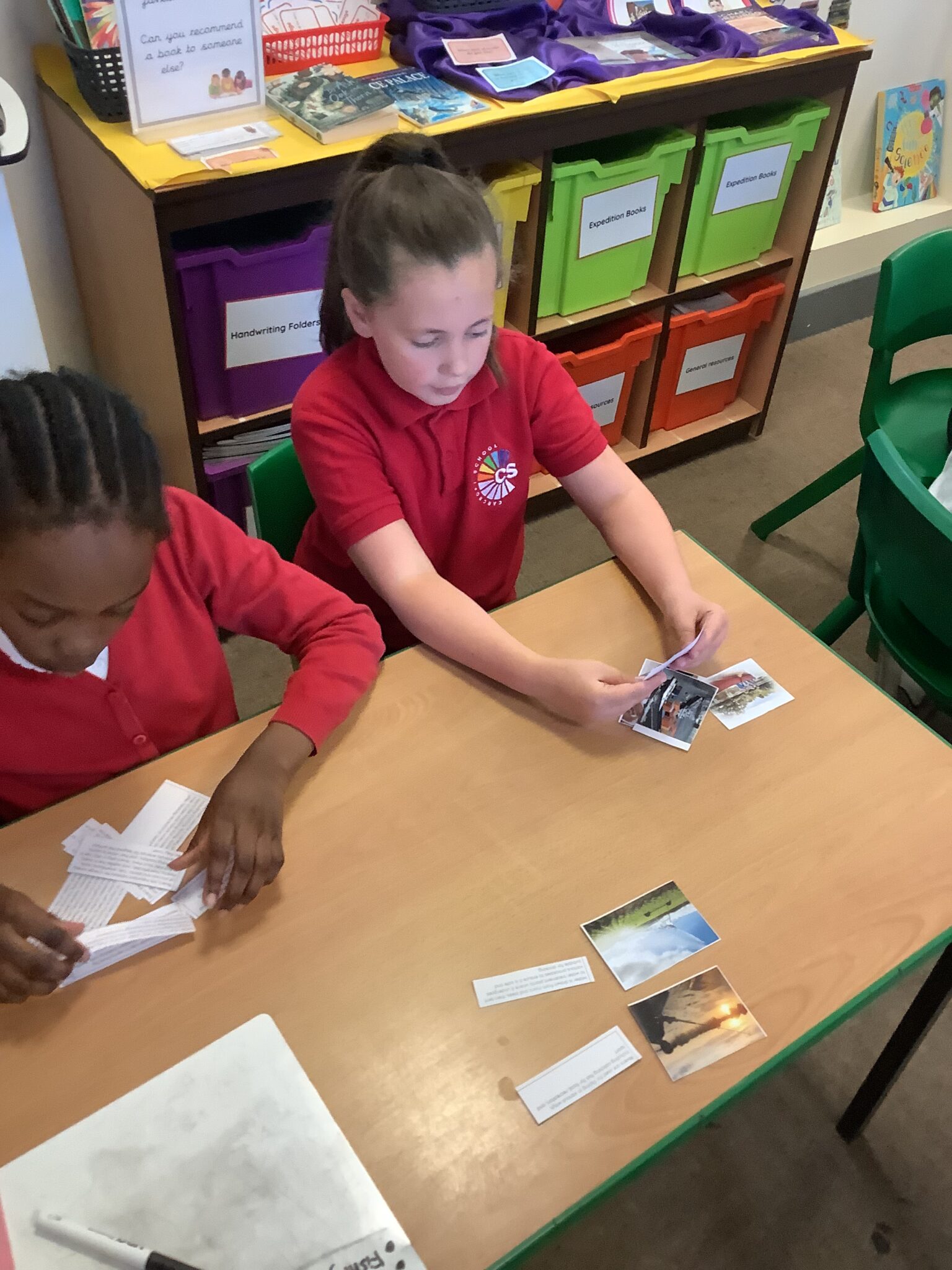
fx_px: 1137
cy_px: 635
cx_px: 476
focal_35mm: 31
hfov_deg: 45.4
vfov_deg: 58.4
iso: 250
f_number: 2.4
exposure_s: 1/50
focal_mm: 3.3
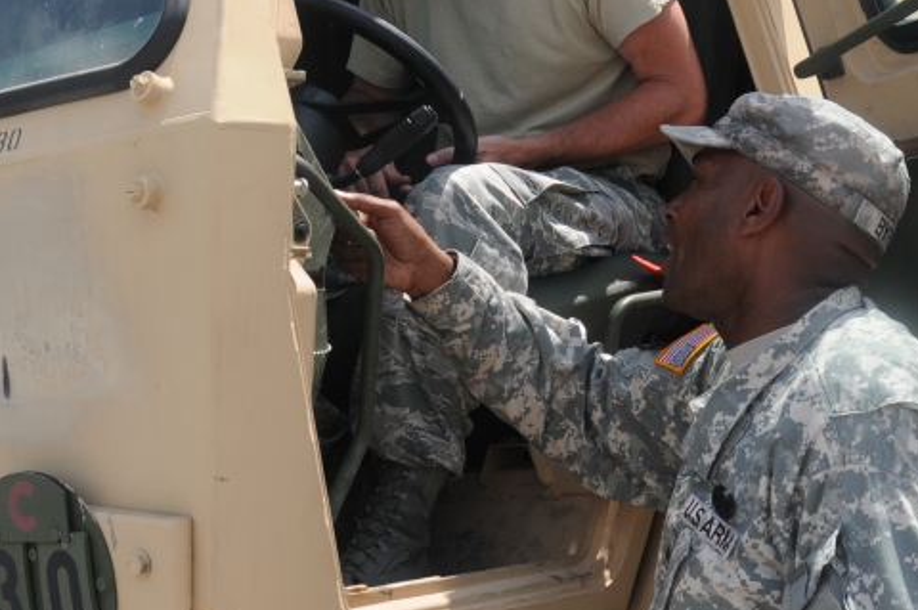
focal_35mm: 64
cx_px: 348
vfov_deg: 21.1
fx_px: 1630
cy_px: 203
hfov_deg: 31.3
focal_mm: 20
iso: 400
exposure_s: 1/500
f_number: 8
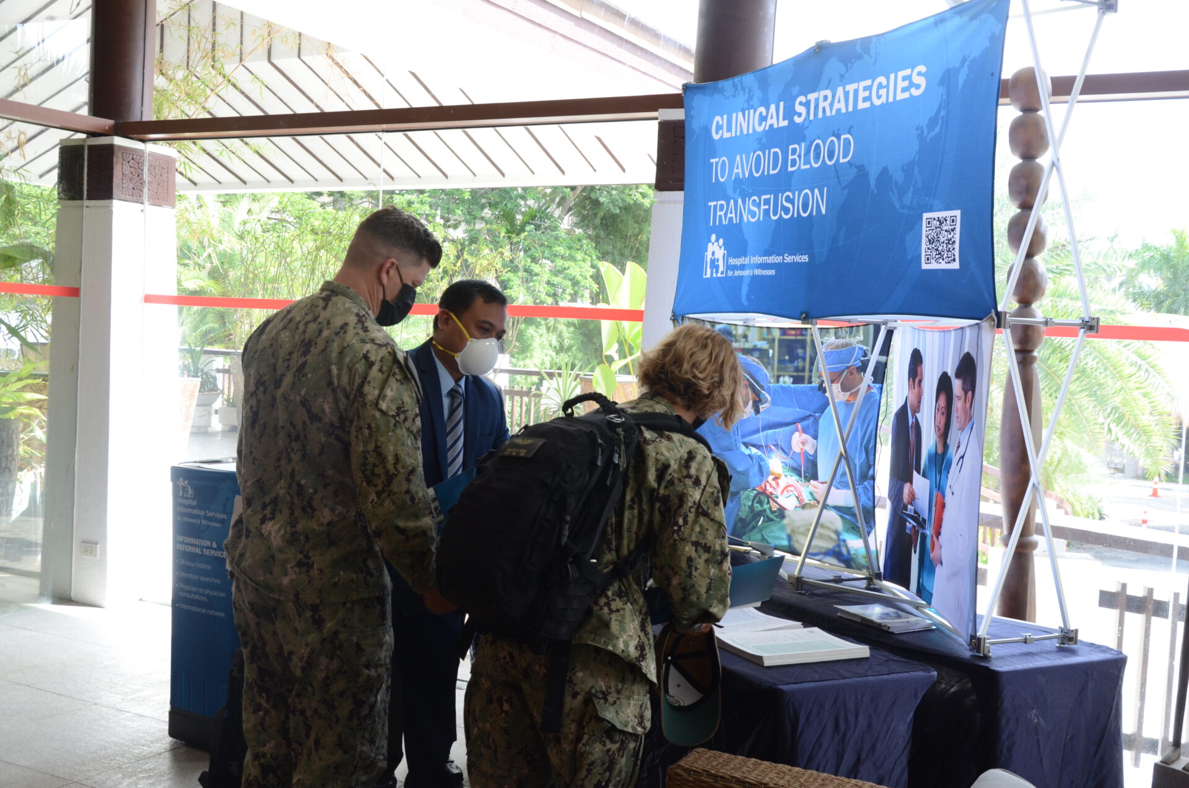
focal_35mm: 38
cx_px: 594
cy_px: 394
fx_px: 1236
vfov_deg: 35.3
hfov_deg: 51.4
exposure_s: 1/80
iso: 400
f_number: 5.6
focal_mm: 25
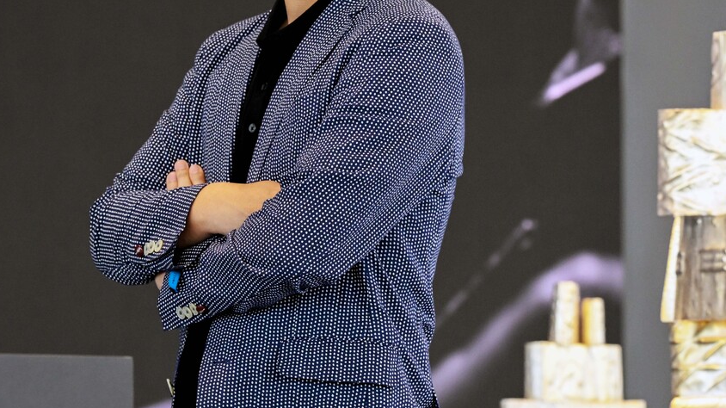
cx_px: 251
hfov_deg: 7.0
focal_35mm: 308
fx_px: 5927
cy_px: 87
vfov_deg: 3.9
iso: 1600
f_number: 6.3
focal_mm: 155
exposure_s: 1/200
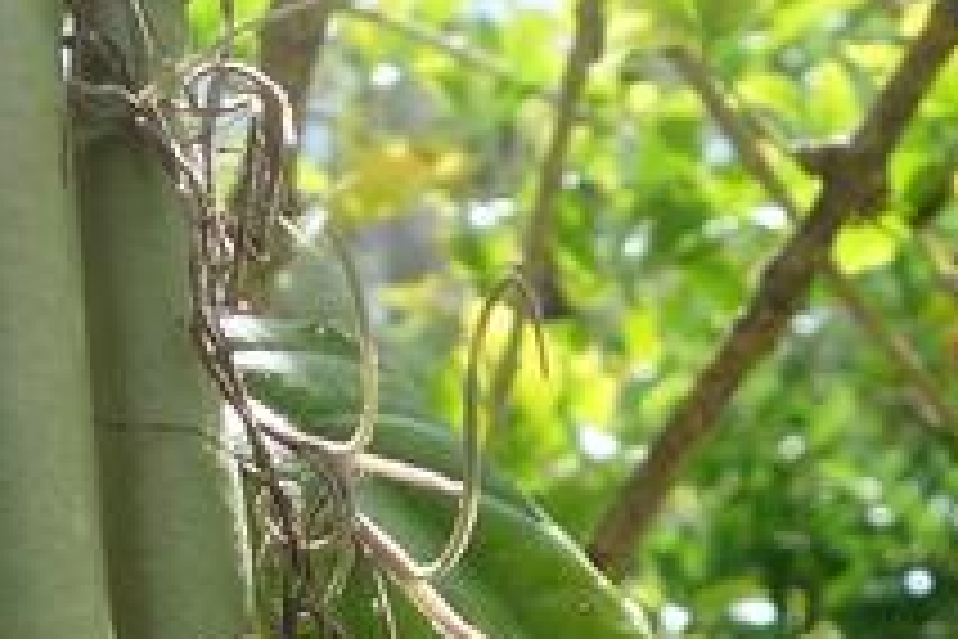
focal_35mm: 197
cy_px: 1764
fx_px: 5242
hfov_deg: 10.4
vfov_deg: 6.5
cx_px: 468
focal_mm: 10.4
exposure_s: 1/160
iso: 125
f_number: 5.6
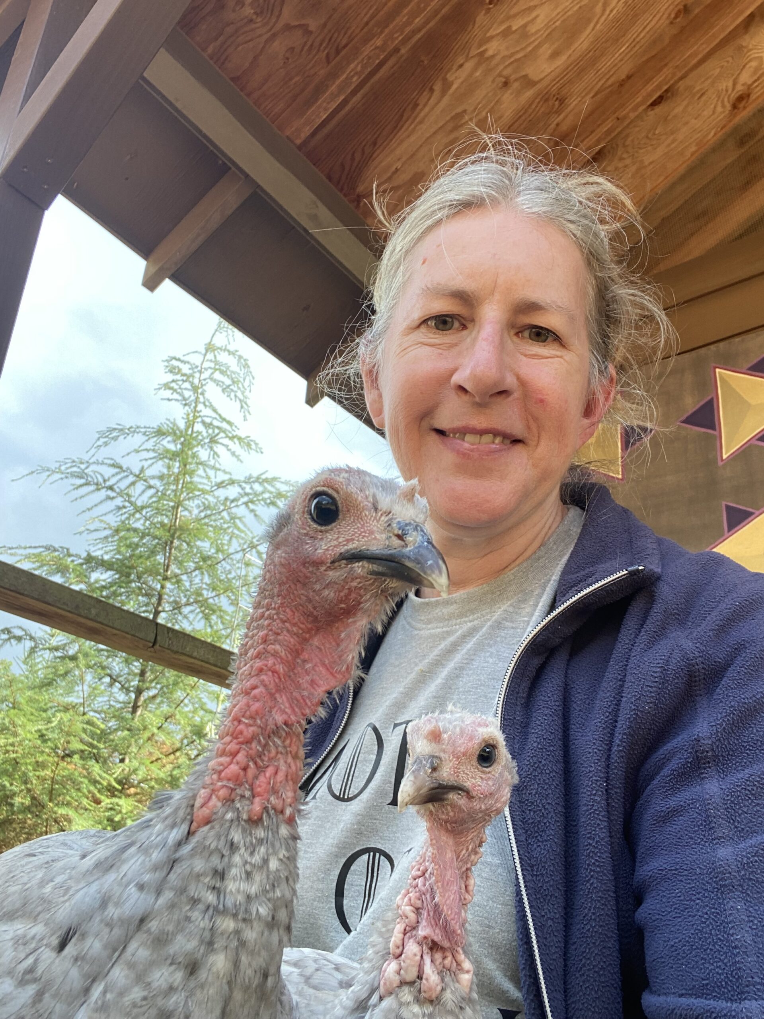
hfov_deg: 46.8
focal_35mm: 30
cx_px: 382
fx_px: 883
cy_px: 510
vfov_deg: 60.0
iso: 32
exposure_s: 1/122
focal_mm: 2.71
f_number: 2.2
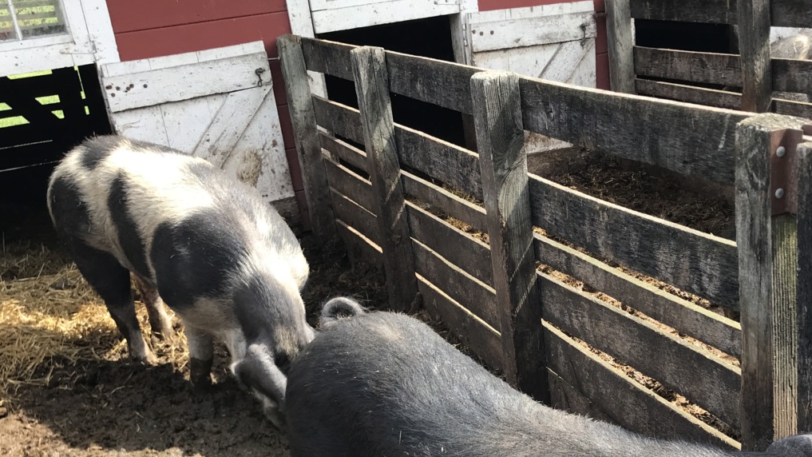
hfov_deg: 45.2
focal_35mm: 45
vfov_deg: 26.2
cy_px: 346
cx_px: 493
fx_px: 969
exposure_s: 1/467
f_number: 1.8
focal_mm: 3.99
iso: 20
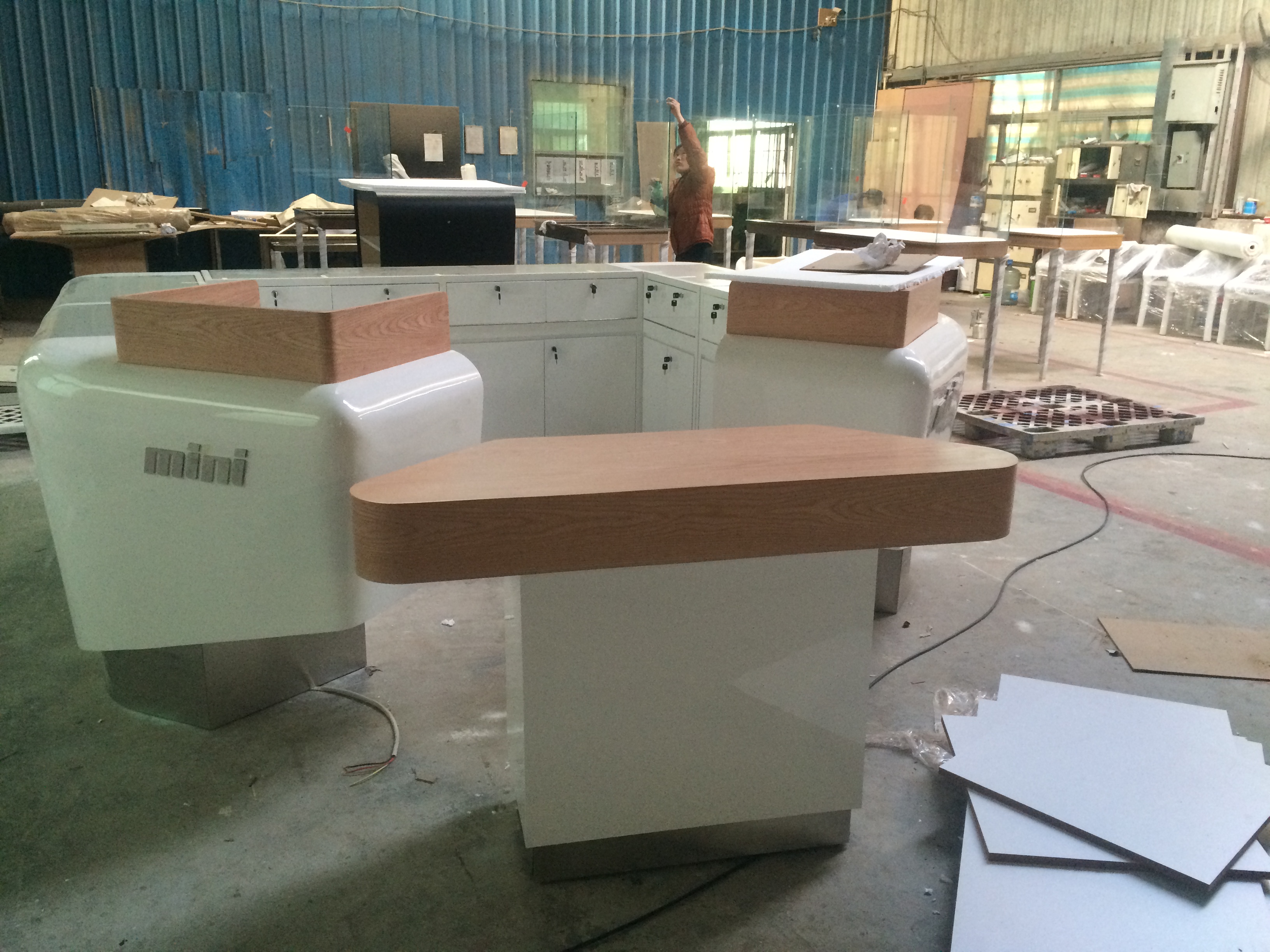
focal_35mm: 29
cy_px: 476
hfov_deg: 61.7
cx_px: 635
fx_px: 1064
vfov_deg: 48.2
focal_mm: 4.15
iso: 200
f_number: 2.2
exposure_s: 1/30
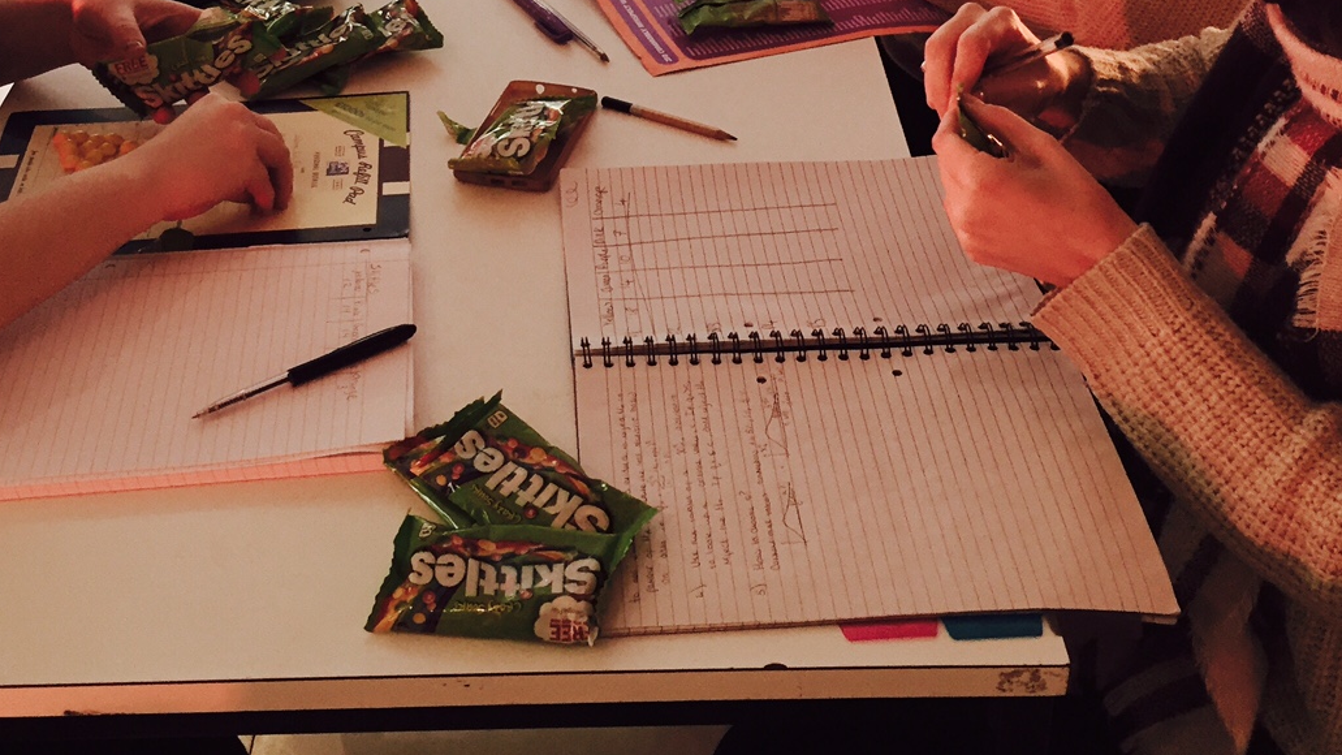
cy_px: 17
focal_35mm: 50
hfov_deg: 41.3
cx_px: 616
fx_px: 1779
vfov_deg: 23.1
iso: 160
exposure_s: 1/33
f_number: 2.2
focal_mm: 4.15
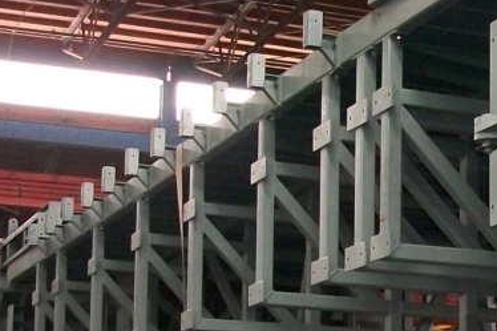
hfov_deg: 17.4
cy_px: 375
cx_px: 546
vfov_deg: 11.8
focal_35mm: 114
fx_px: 1573
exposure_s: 1/30
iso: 240
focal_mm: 5.7
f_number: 2.9
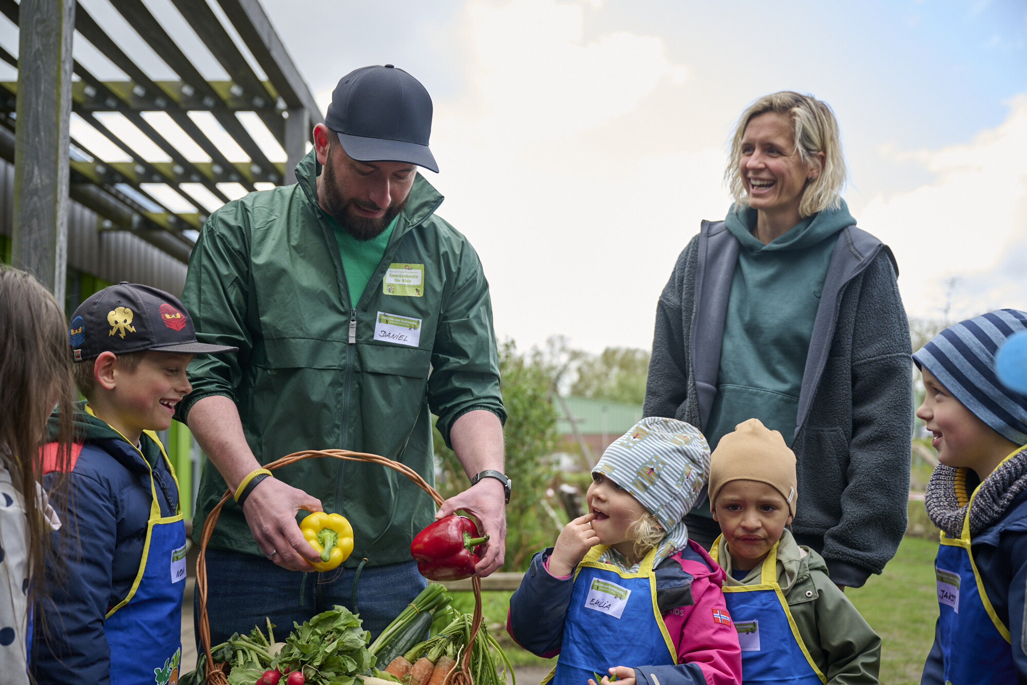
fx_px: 1169
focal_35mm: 41
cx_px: 514
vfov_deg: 32.6
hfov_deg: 47.4
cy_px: 342
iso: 200
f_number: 3.5
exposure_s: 1/500
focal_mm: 41
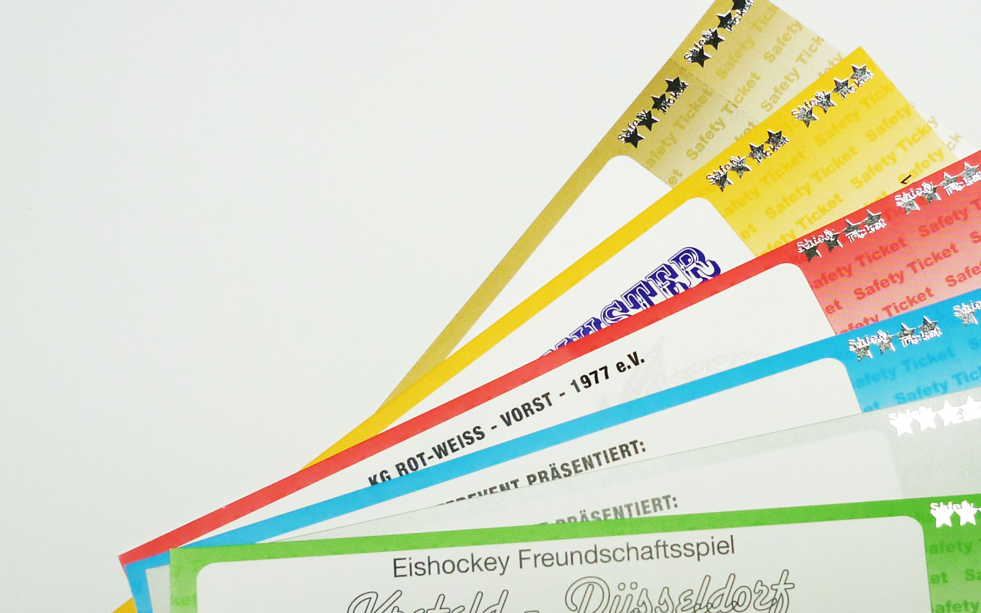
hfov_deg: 35.2
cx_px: 683
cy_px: 434
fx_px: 1524
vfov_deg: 22.6
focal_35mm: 57
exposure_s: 1/60
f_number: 2.8
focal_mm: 5.5
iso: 80
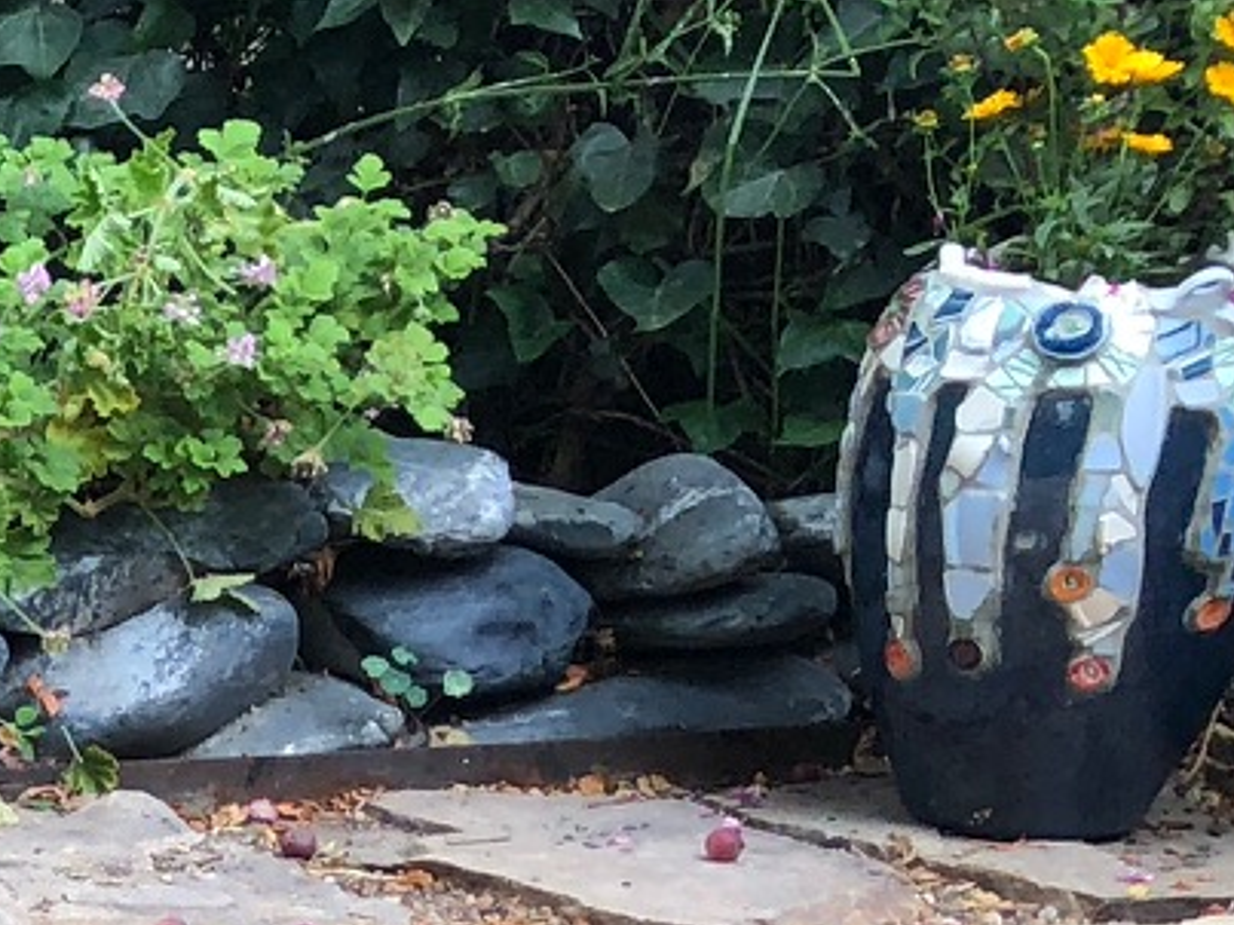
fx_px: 4989
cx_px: -1813
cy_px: 1697
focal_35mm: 140
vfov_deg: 10.0
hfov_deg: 11.4
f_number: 1.8
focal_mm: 3.99
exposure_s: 1/120
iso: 40
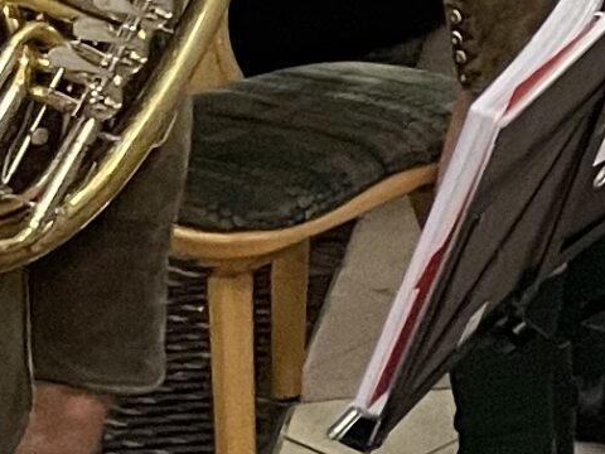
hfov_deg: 7.9
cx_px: 1944
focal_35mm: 208
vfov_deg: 6.6
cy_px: -837
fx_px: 3635
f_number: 1.6
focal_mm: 4.2
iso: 250
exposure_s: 1/50
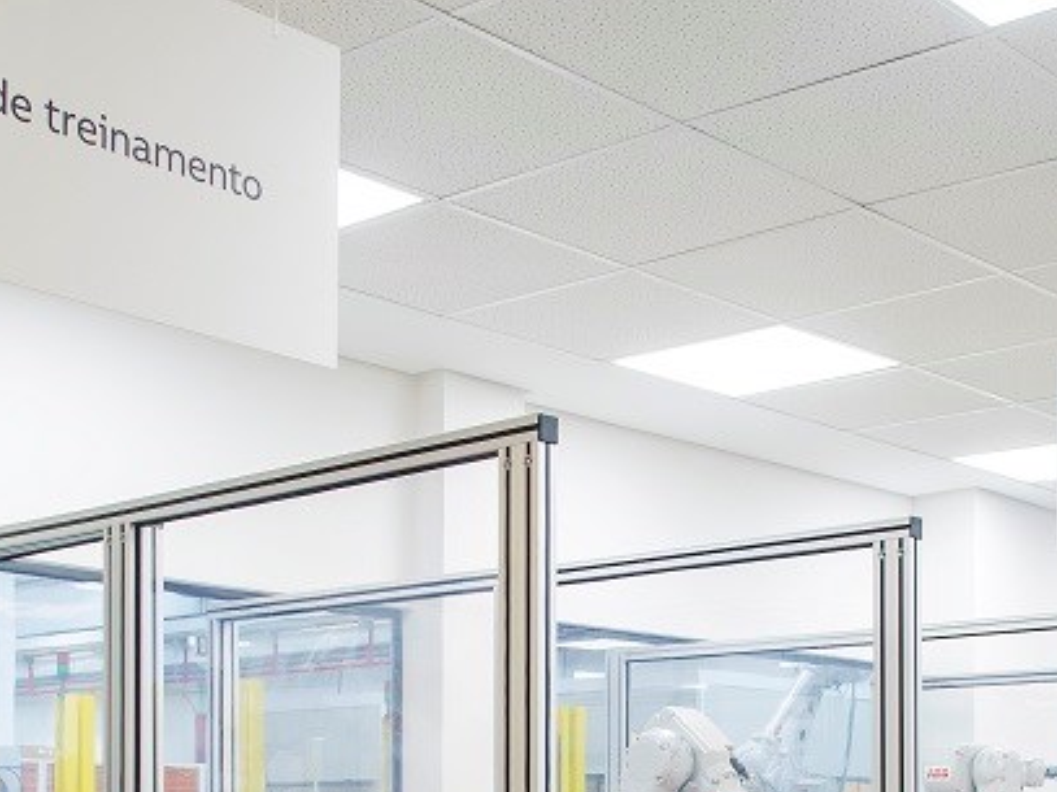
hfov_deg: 32.1
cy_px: 813
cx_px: 558
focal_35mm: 60
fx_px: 1837
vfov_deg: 23.2
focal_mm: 17
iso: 500
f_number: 4.5
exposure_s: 1/100
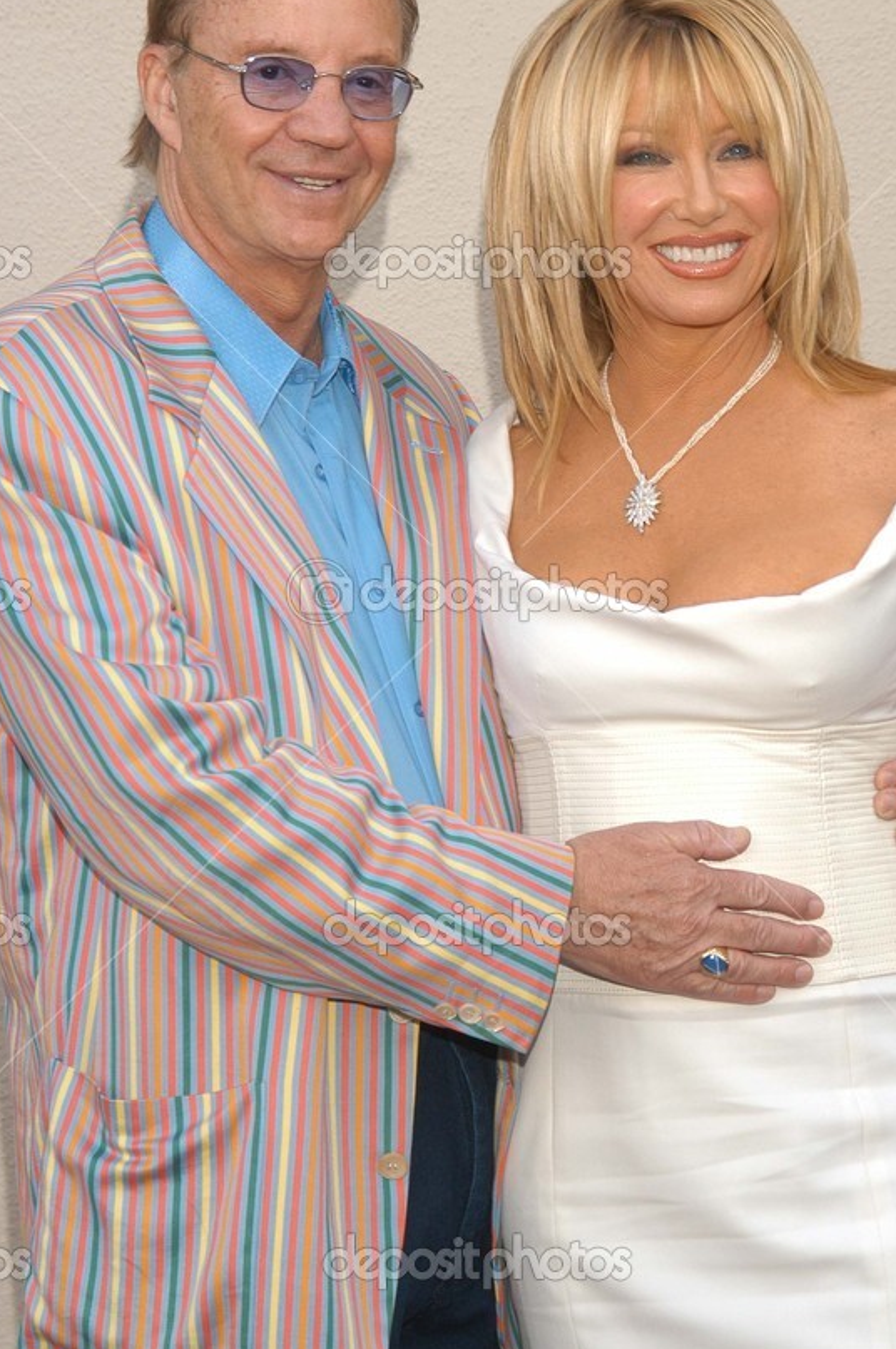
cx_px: 476
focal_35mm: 156
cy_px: 594
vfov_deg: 13.2
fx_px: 5839
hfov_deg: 8.8
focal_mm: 82
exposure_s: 1/180
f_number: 5
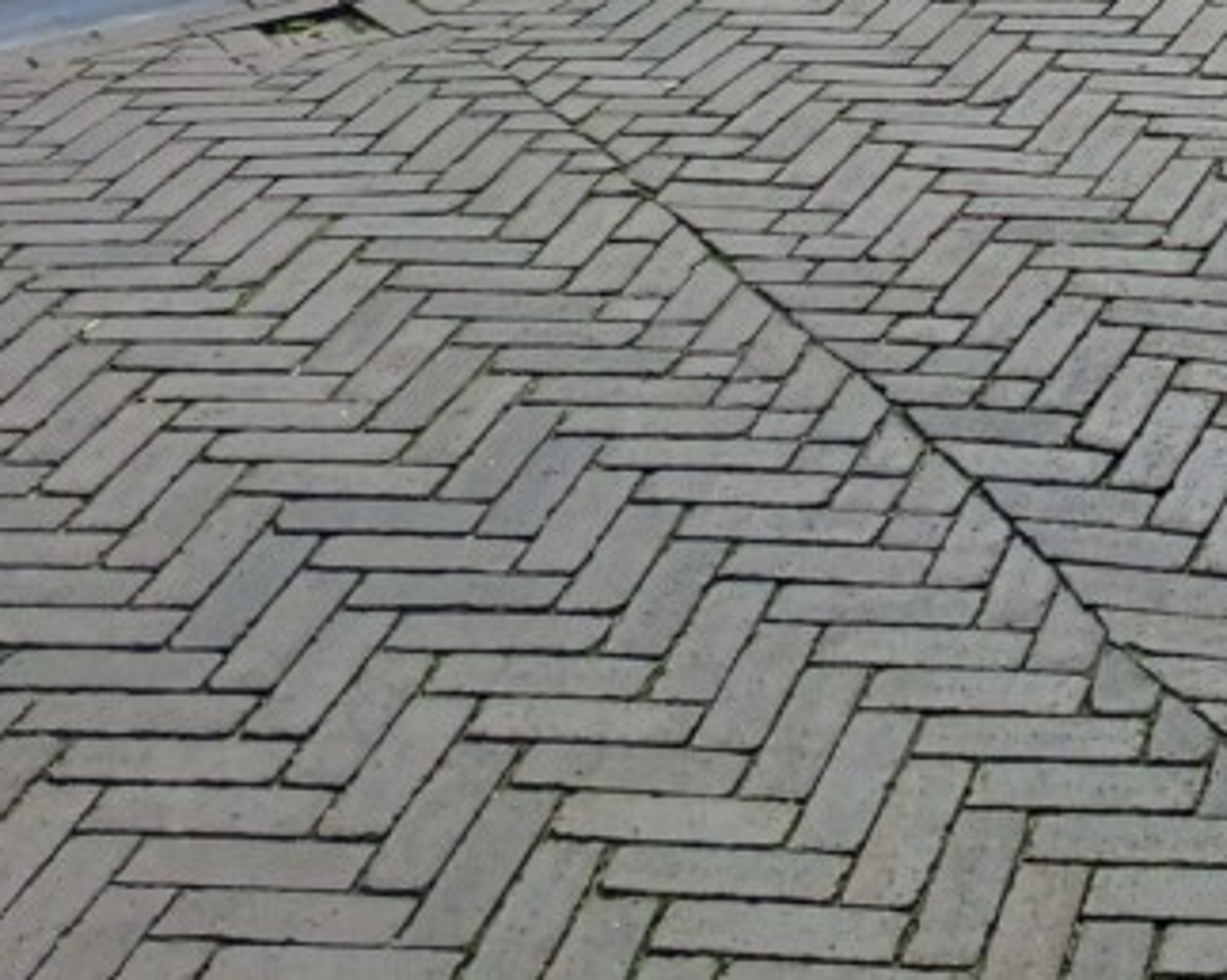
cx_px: 1831
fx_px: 3157
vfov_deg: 16.1
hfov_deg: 19.3
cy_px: -494
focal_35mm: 87
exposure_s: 1/1135
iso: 50
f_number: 1.8
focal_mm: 5.23
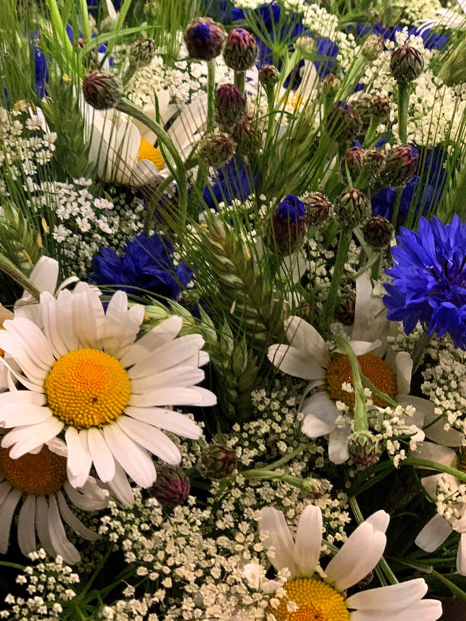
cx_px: 194
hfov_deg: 19.6
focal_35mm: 75
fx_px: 1346
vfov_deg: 26.0
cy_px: 297
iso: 250
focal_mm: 6
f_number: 2.4
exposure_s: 1/50
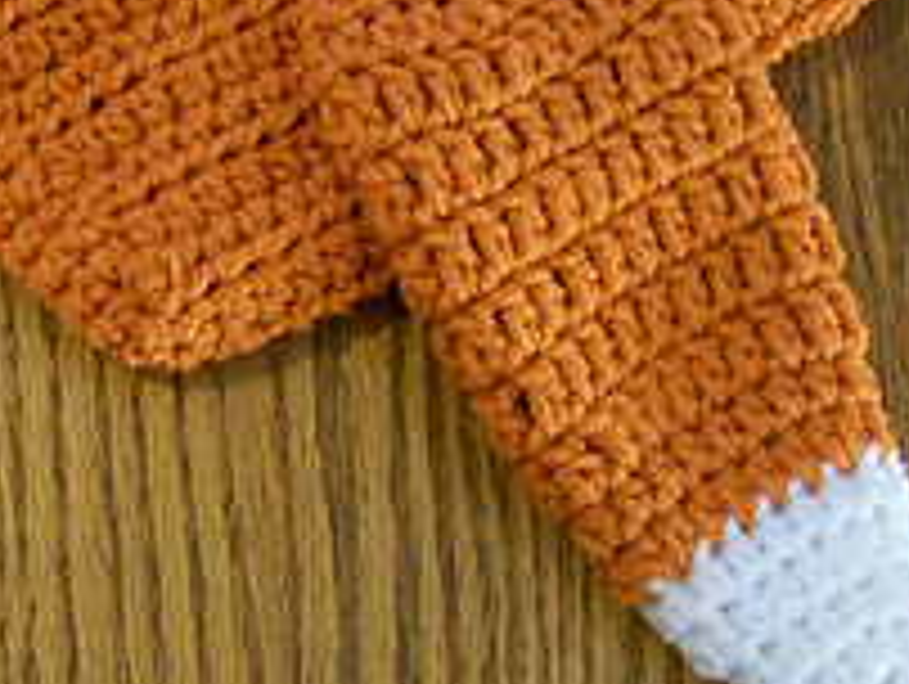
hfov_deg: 21.0
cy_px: 196
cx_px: -54
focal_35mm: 89
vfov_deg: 16.6
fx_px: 2340
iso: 160
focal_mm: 6
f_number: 2.7
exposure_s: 1/9.42
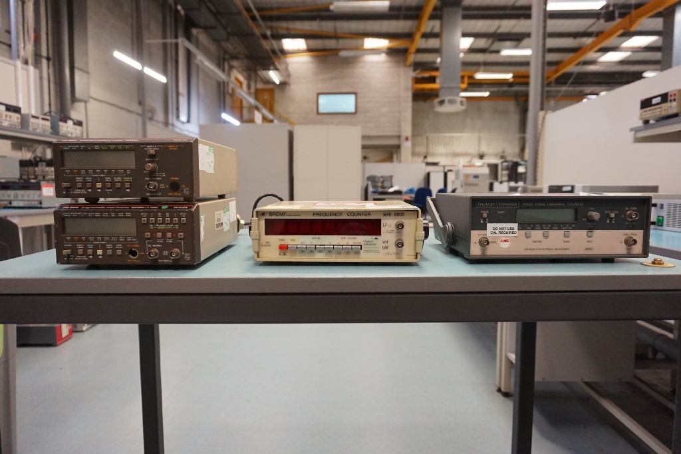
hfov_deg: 73.7
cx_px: 340
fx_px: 454
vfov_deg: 53.1
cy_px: 227
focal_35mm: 24
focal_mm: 16
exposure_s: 1/160
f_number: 3.5
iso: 2000
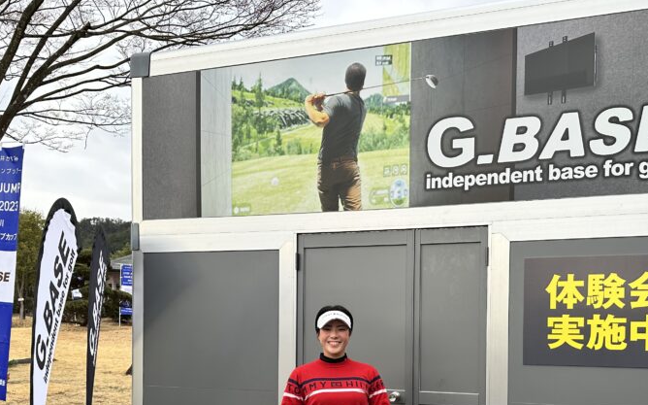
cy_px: 340
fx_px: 689
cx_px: 352
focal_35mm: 39
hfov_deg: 50.3
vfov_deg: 31.6
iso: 80
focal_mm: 6.86
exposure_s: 1/601
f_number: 1.78
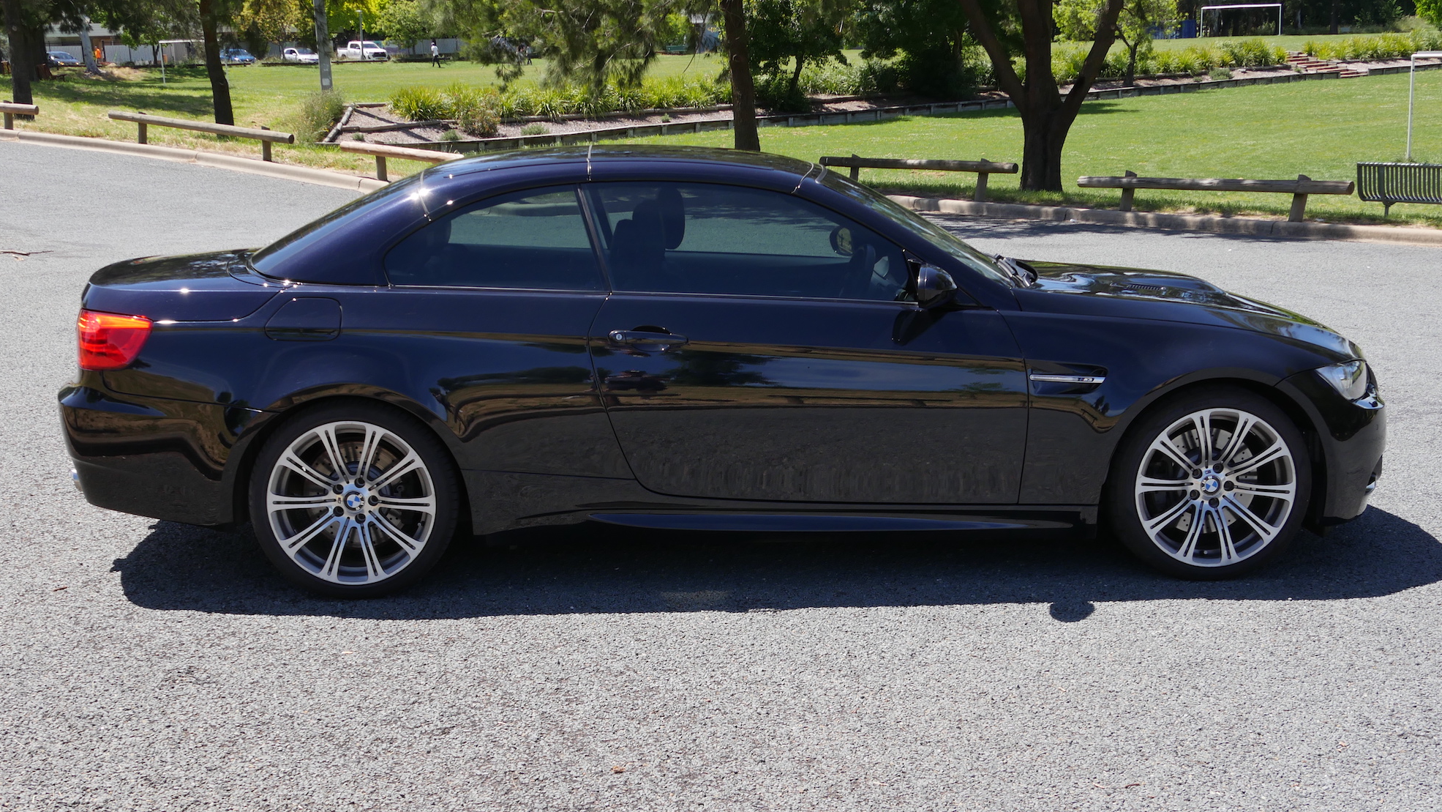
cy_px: 494
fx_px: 1606
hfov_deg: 48.4
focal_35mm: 42
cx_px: 722
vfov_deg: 28.3
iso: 200
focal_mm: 19
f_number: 7.1
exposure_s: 1/320
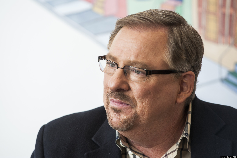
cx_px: 118
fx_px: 1317
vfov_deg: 6.9
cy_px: 79
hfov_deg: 10.3
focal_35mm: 200
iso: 640
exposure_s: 1/200
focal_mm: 200
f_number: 5.6
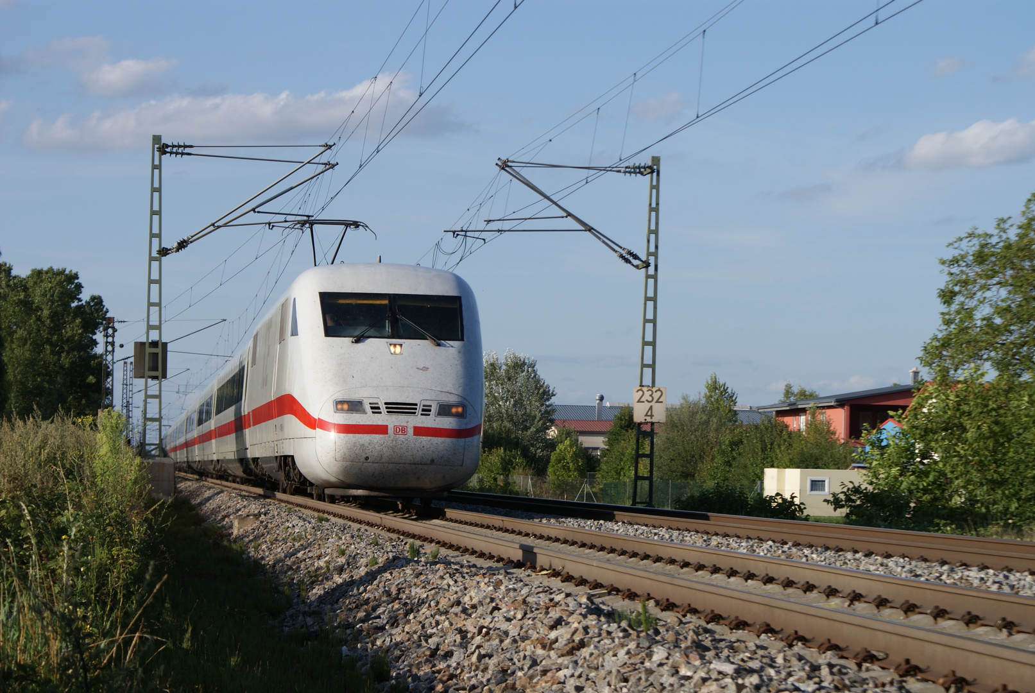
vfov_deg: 15.2
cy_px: 346
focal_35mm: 90
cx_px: 518
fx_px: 2591
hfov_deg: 22.6
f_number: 7.1
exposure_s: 1/250
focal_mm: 60
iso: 100
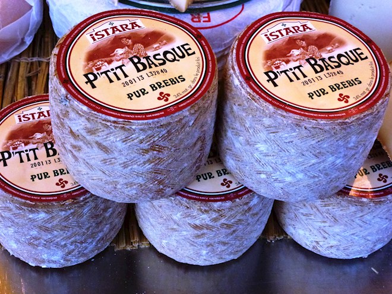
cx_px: 196
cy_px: 147
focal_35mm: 57
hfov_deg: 33.8
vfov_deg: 25.7
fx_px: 645
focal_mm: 10.1
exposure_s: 1/60
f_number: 4.4
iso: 400
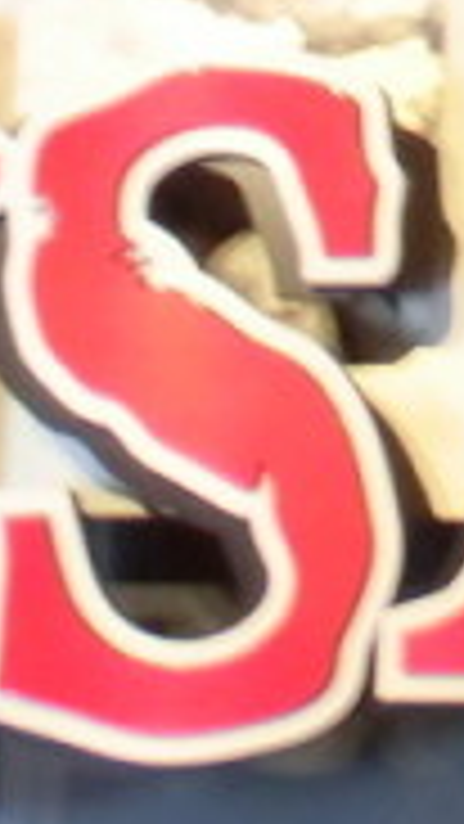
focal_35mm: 347
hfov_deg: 3.5
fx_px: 7586
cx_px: 1171
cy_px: -392
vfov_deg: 6.2
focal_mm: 10.04
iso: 800
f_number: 4.5
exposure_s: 1/15
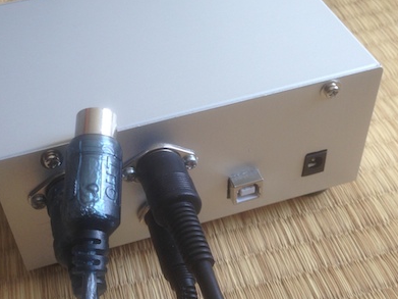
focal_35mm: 54
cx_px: 169
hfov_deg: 35.5
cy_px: 173
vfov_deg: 27.0
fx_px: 621
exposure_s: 1/60
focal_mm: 4.12
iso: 50
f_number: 2.4
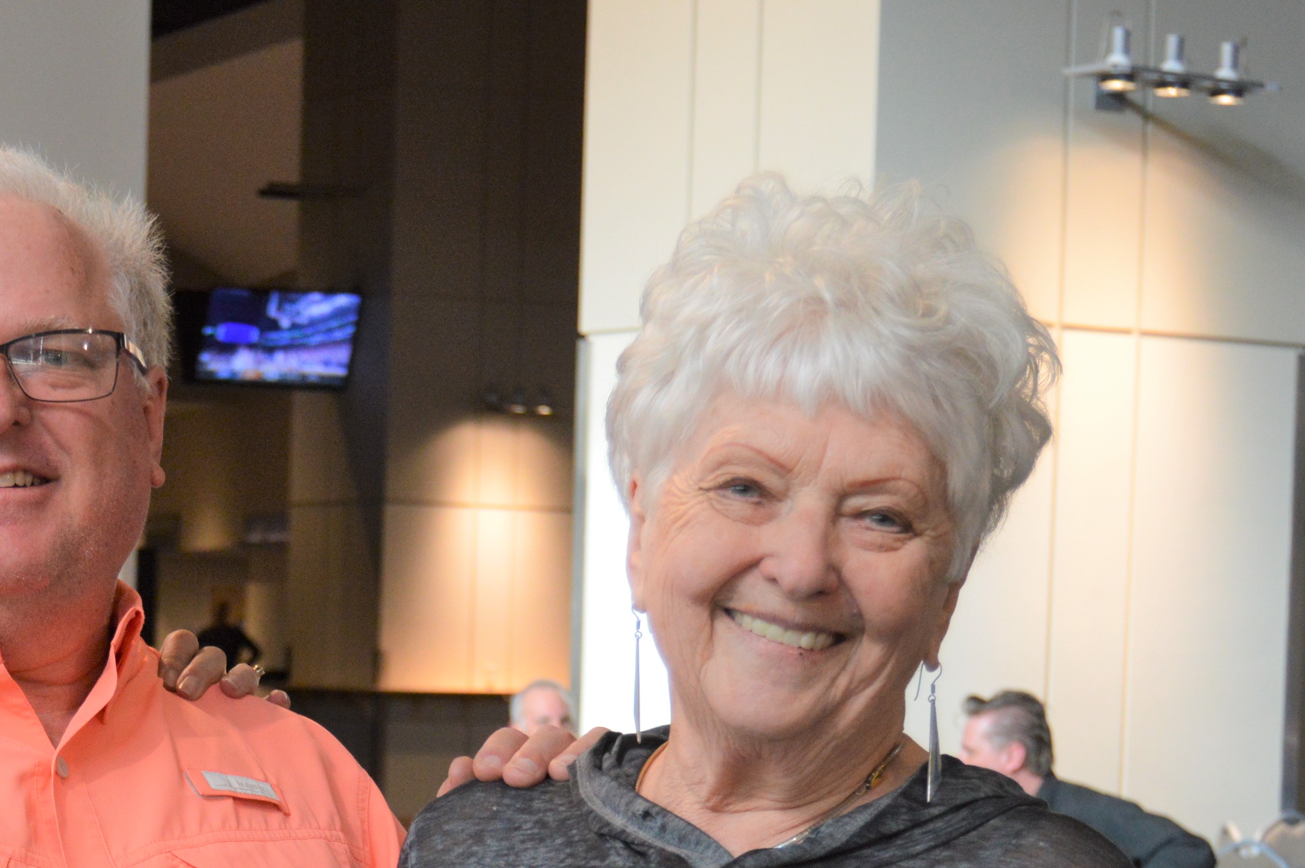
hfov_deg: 19.0
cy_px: 852
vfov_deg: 12.9
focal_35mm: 105
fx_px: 3803
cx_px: 38
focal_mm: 34
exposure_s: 1/60
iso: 900
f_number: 4.5
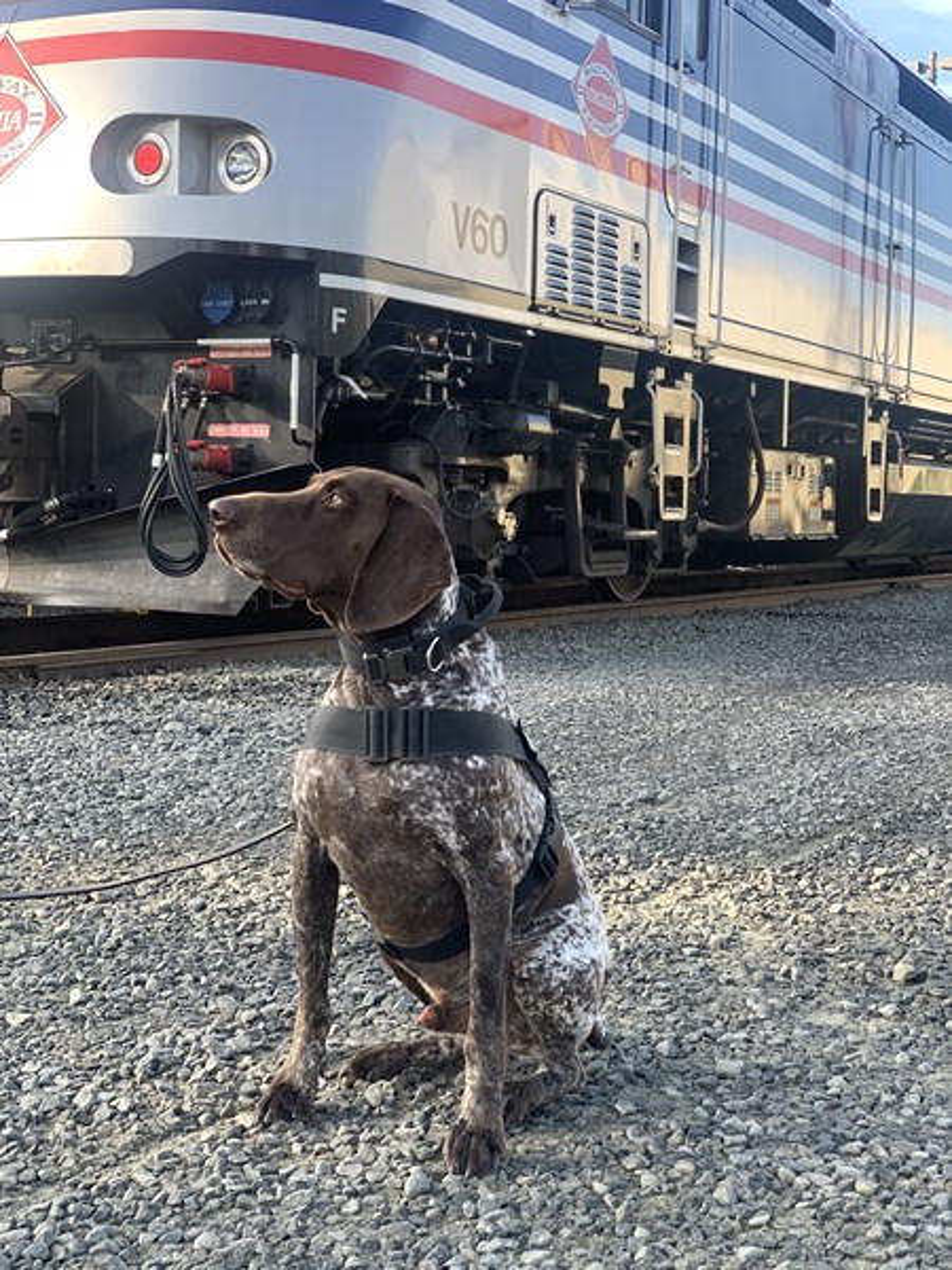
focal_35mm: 52
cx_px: 476
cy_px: 635
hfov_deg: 28.0
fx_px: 1907
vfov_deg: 36.8
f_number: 2.4
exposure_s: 1/122
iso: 25
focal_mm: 6
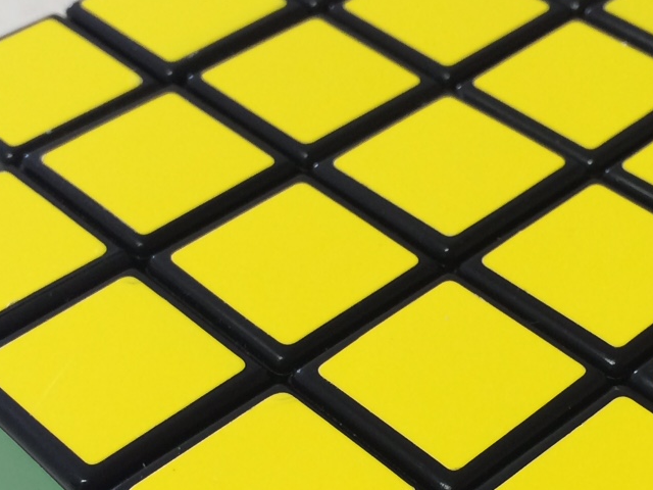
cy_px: 439
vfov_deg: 19.5
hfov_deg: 26.3
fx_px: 1396
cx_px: 401
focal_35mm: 74
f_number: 2.2
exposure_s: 1/30
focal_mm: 4.15
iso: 80
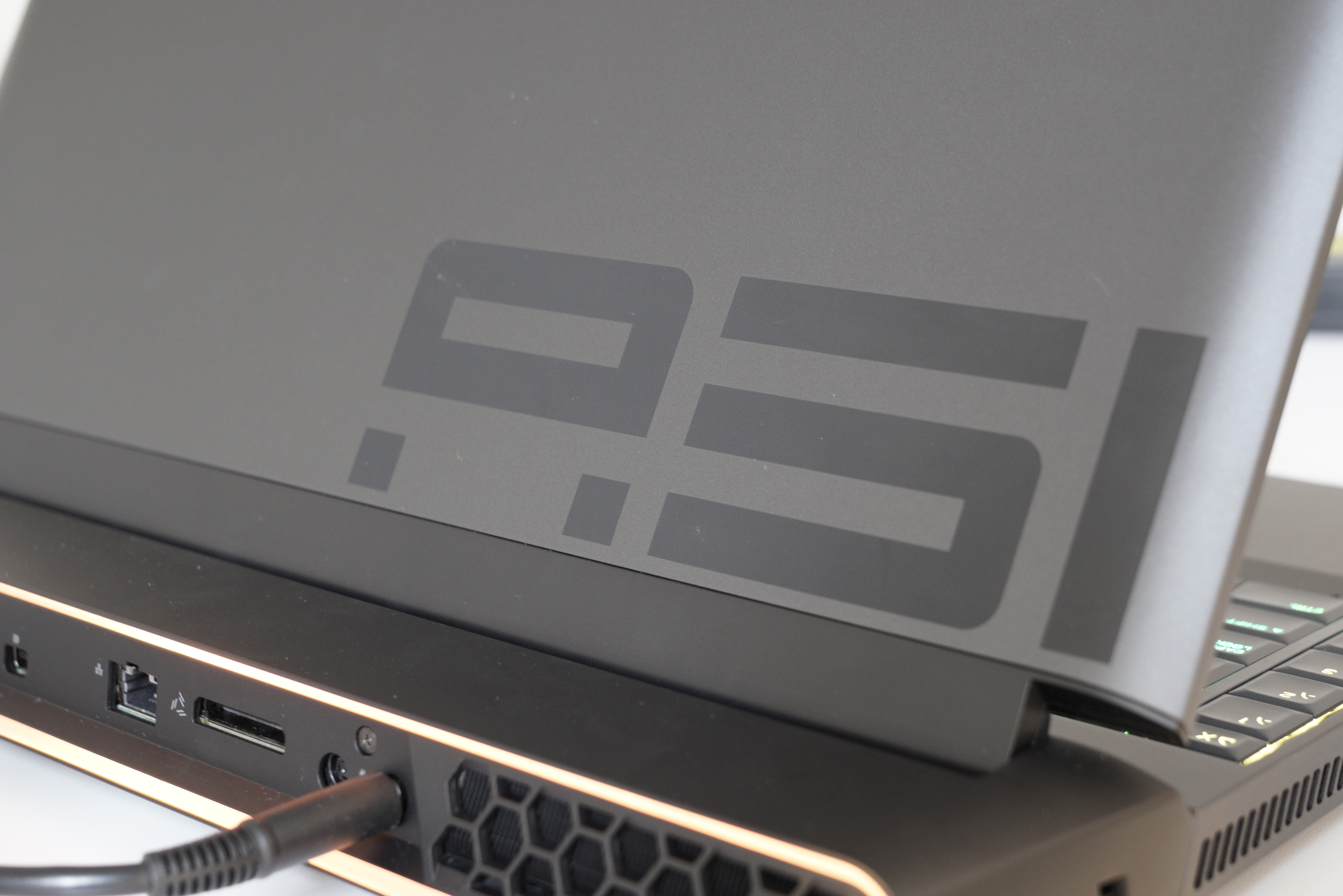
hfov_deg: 35.0
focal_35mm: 57
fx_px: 2127
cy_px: 448
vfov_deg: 23.8
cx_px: 672
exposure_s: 1/8
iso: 800
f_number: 4.5
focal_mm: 38
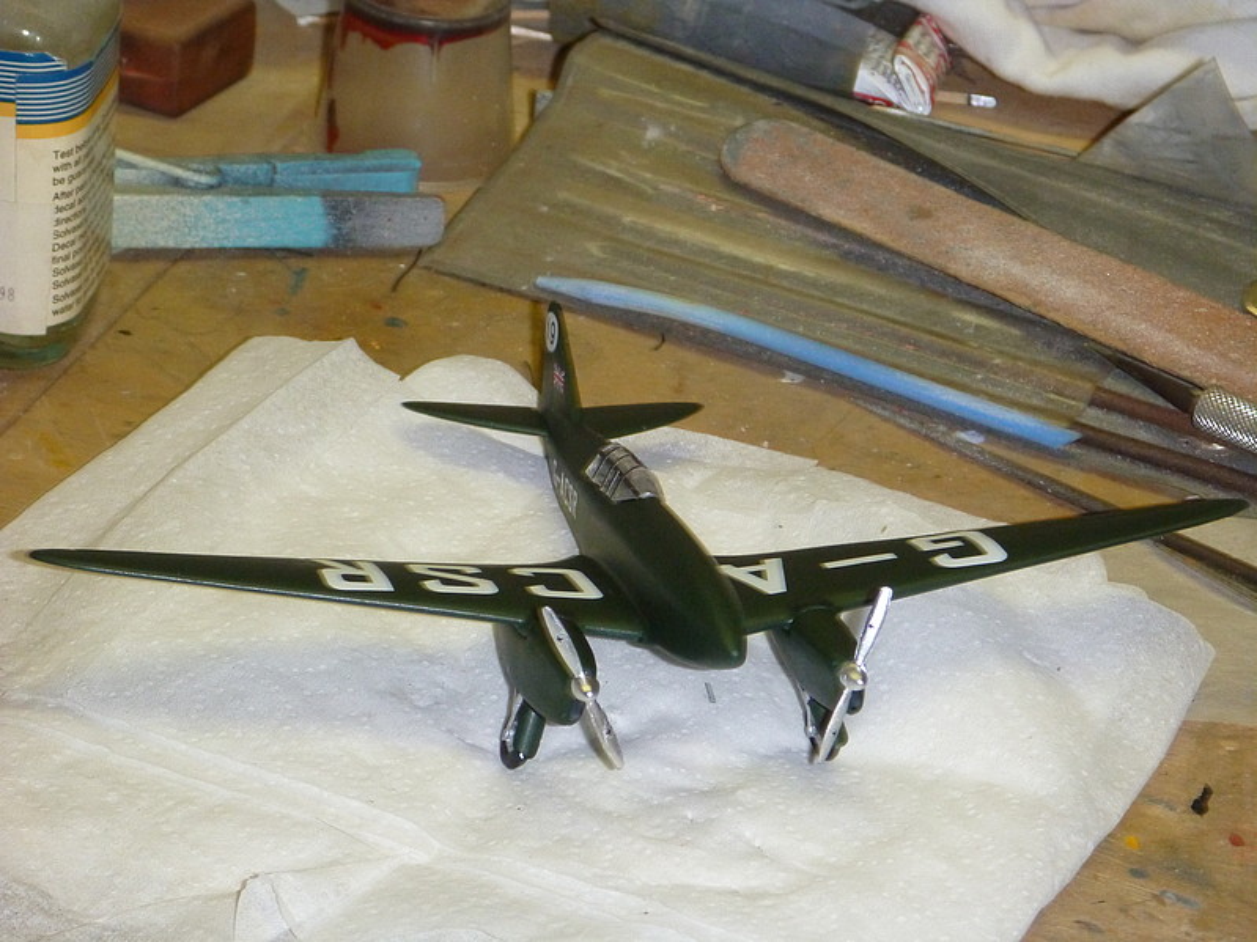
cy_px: 471
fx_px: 3921
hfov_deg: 18.2
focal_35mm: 108
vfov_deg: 13.7
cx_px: 628
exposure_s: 1/60
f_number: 5.7
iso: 400
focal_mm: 19.2
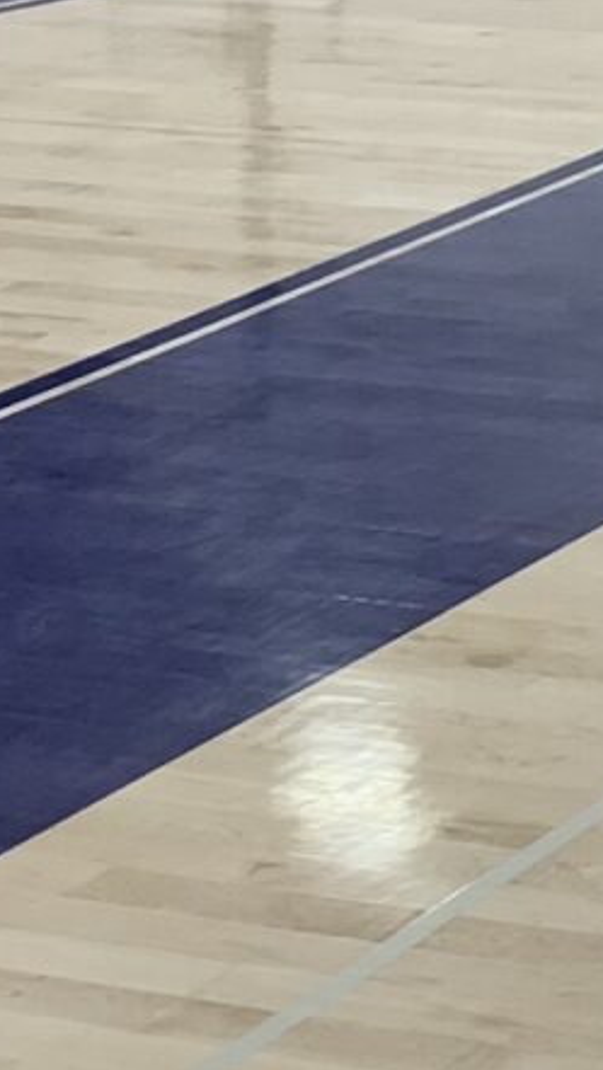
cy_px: -320
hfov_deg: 7.2
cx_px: 1056
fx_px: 4656
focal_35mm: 164
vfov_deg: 12.7
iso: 100
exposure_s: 1/91
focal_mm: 4.25
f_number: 1.8
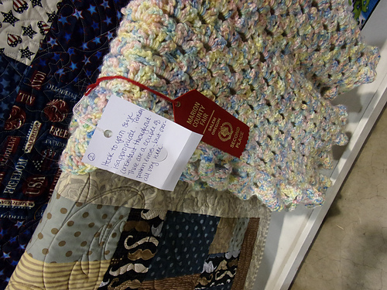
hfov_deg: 71.6
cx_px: 194
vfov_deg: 56.8
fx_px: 268
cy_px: 145
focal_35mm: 24
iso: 269
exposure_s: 1/17
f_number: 3.3
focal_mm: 4.3
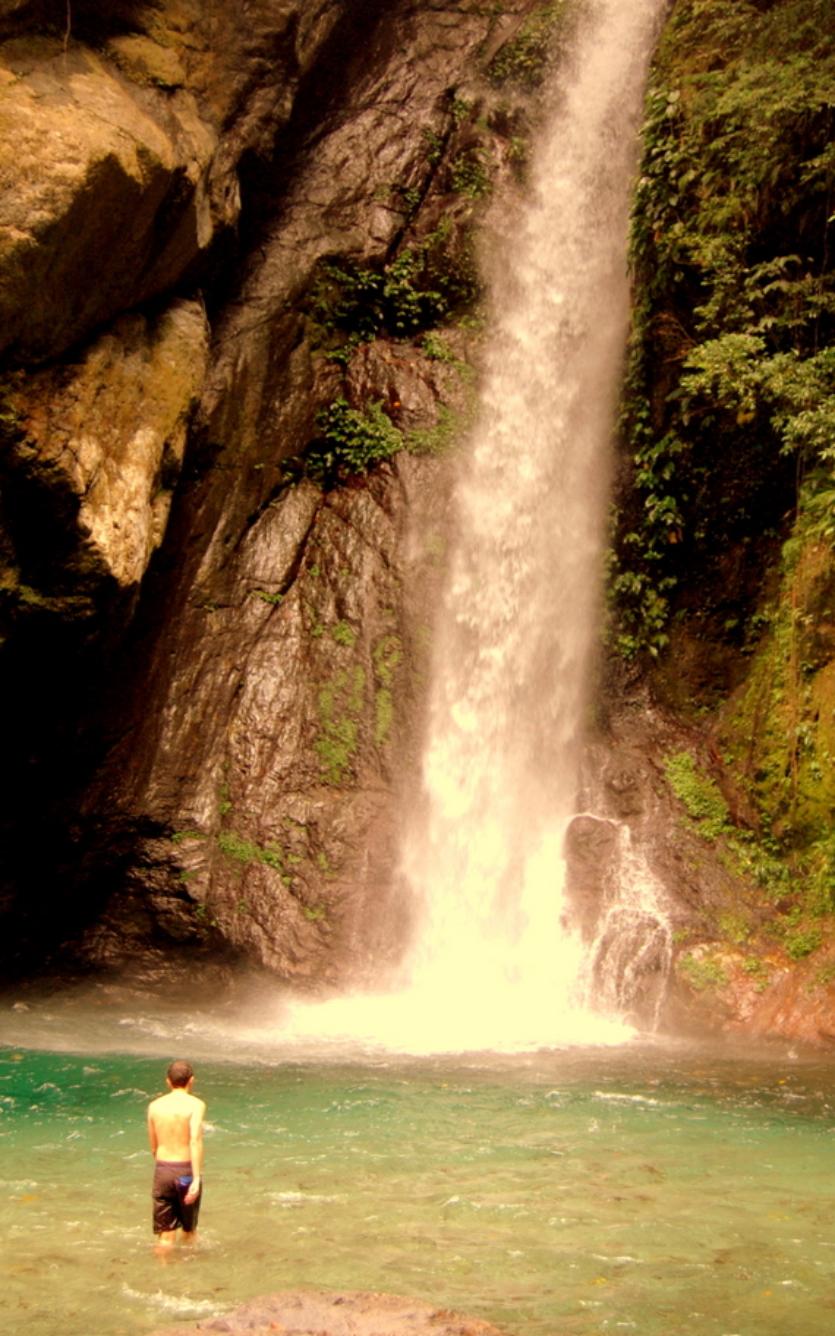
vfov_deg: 41.8
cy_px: 669
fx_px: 1748
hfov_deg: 26.8
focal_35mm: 48
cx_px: 477
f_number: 4.2
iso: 400
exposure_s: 1/160
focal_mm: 28
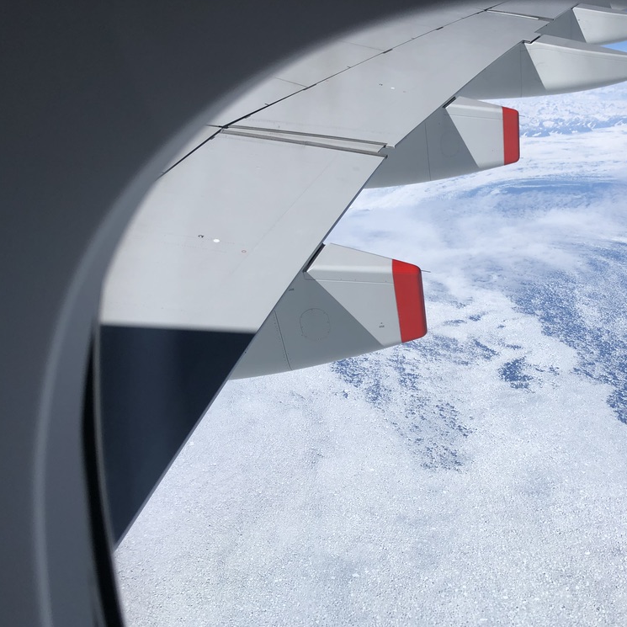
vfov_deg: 48.4
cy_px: 322
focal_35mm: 34
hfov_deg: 47.8
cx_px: 410
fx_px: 697
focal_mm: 4
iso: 25
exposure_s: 1/4808
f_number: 1.8
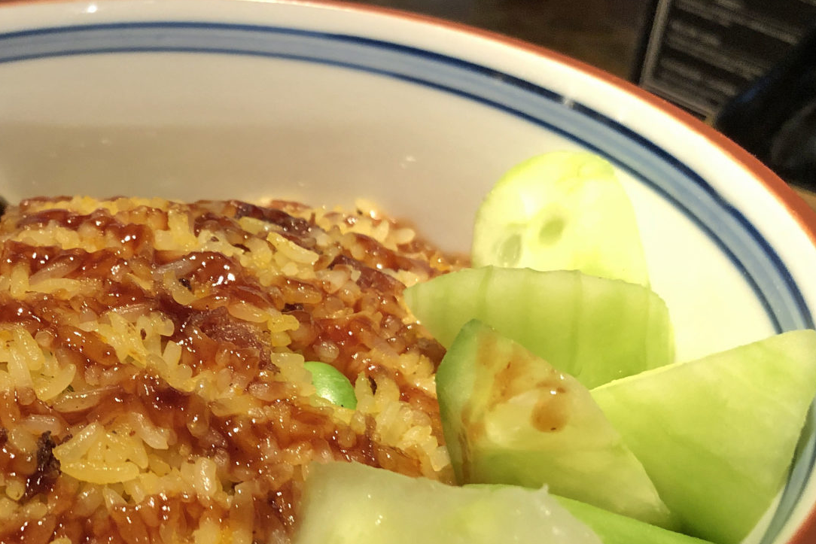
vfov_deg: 24.5
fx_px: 1247
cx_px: 128
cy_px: 345
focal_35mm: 55
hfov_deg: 34.8
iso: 64
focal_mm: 4
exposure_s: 1/17
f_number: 1.8
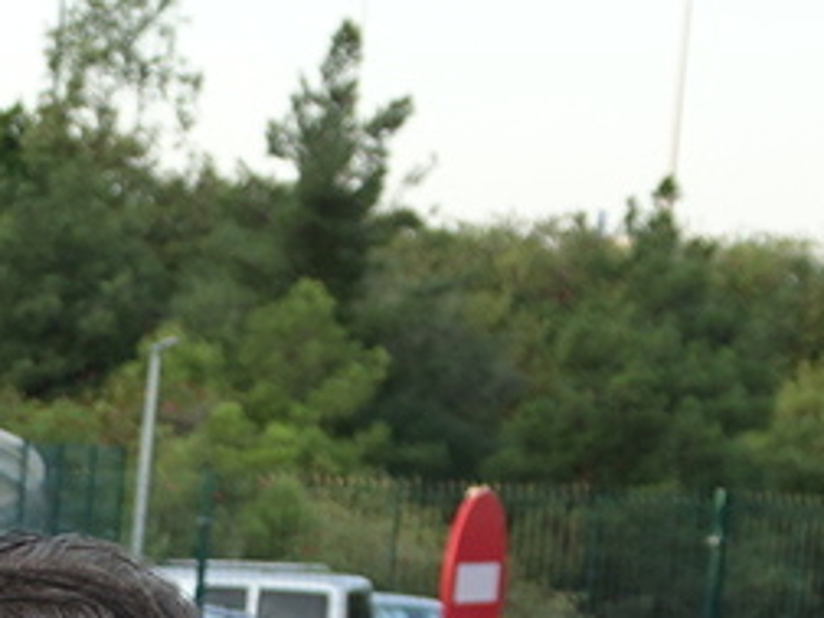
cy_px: 1733
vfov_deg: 6.1
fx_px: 5427
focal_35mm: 228
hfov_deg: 8.0
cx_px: -1138
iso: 160
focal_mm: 13.7
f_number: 3.2
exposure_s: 1/250
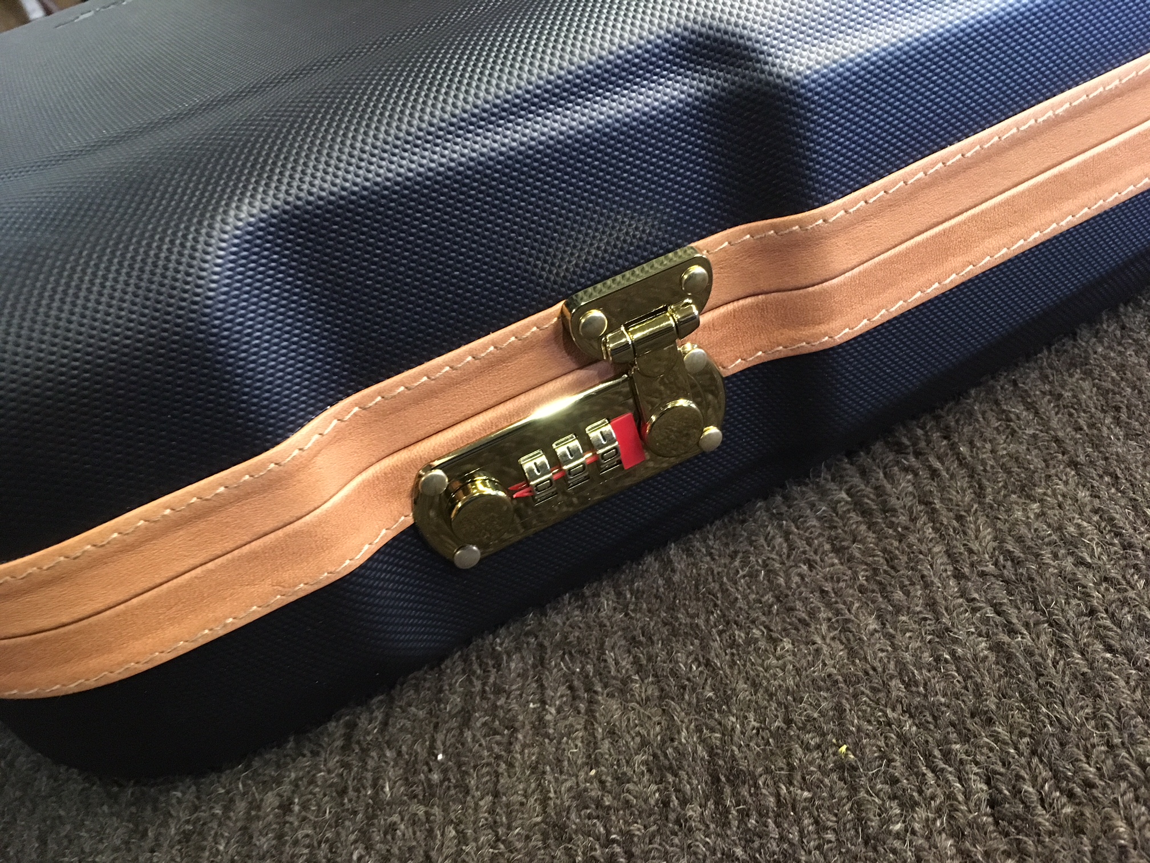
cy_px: 432
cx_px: 575
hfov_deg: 61.7
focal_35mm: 29
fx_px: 963
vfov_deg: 48.2
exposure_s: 1/17
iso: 320
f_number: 2.2
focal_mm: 4.15
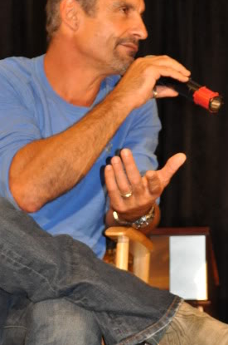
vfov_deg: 12.6
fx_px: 1555
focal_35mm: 163
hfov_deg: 8.4
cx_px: 56
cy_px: 197
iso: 800
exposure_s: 1/60
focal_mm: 44
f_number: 5.3
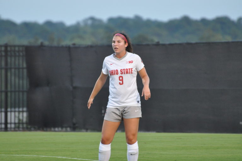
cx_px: 121
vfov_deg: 3.0
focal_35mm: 450
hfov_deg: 4.6
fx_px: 3021
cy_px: 80
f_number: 5.6
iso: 1600
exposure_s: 1/250
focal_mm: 300
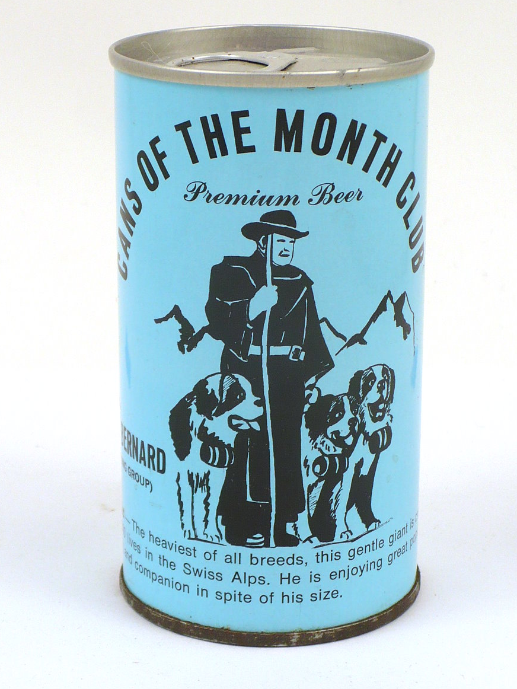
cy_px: 326
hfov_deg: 15.1
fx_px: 1951
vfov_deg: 20.0
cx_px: 272
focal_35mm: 98
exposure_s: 1/400
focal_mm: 9.9
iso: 100
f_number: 3.1
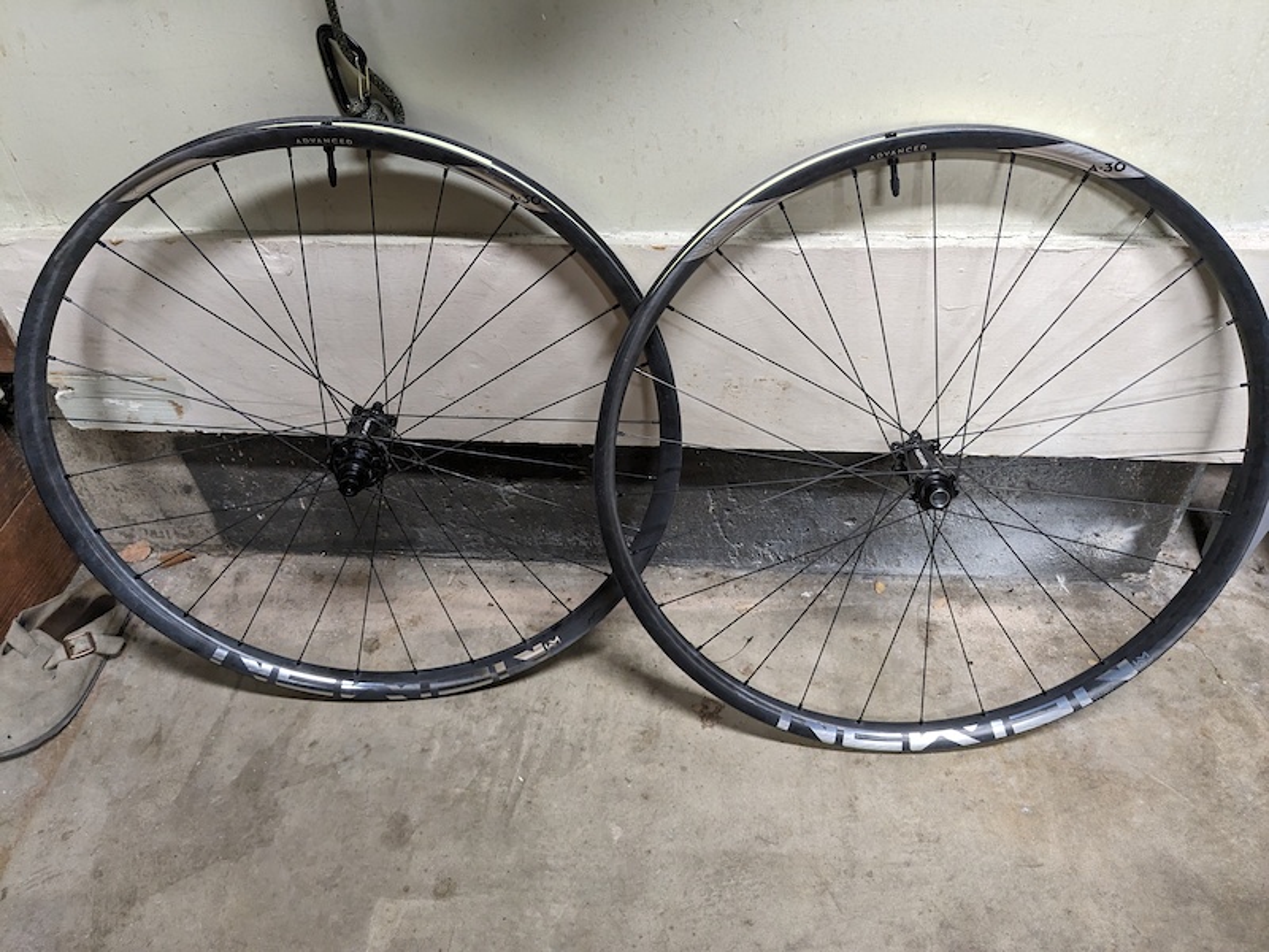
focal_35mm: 27
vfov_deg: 51.4
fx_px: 990
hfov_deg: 65.3
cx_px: 634
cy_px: 476
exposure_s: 1/30
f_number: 1.73
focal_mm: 4.38
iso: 286
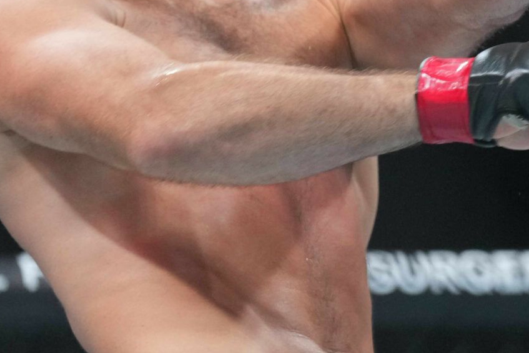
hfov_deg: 4.9
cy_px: -43
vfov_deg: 3.3
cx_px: 524
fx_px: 6128
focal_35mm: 417
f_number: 3.2
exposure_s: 1/1000
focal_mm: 138
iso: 2500
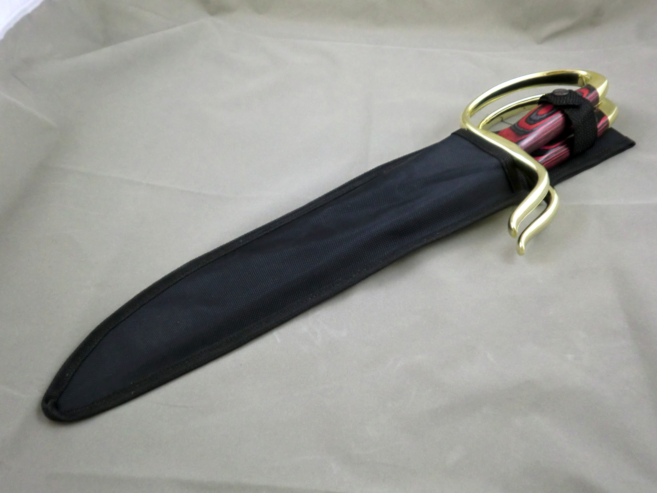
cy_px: 246
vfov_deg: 45.4
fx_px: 588
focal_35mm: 31
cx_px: 328
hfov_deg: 58.4
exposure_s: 1/60
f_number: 2.8
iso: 250
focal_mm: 5.58
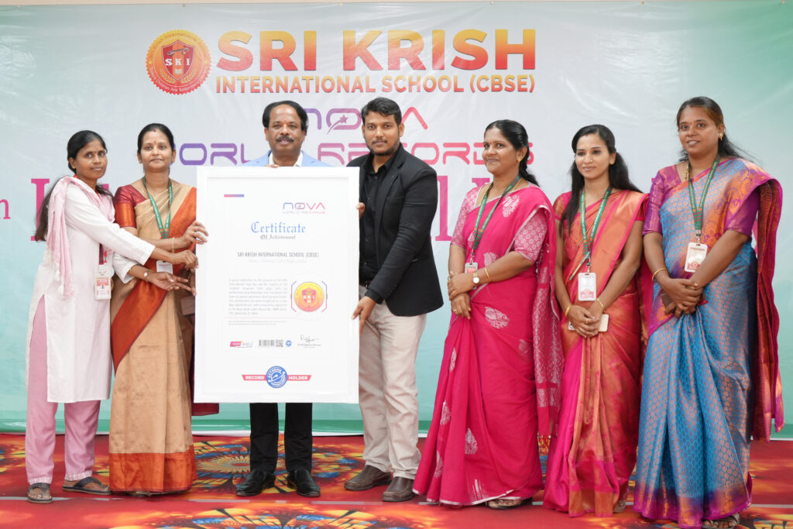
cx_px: 396
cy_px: 264
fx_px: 881
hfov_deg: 48.5
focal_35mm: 40
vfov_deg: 33.4
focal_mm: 40
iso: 1250
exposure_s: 1/100
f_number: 5
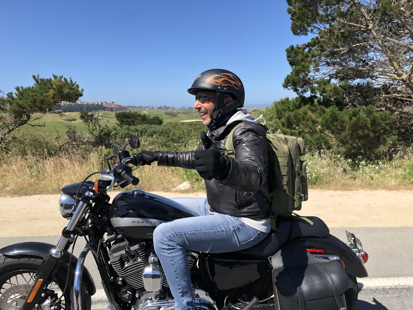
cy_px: 155
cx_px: 206
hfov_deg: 63.4
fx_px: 334
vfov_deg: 49.7
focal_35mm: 28
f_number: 1.8
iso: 20
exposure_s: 1/1263
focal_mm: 4
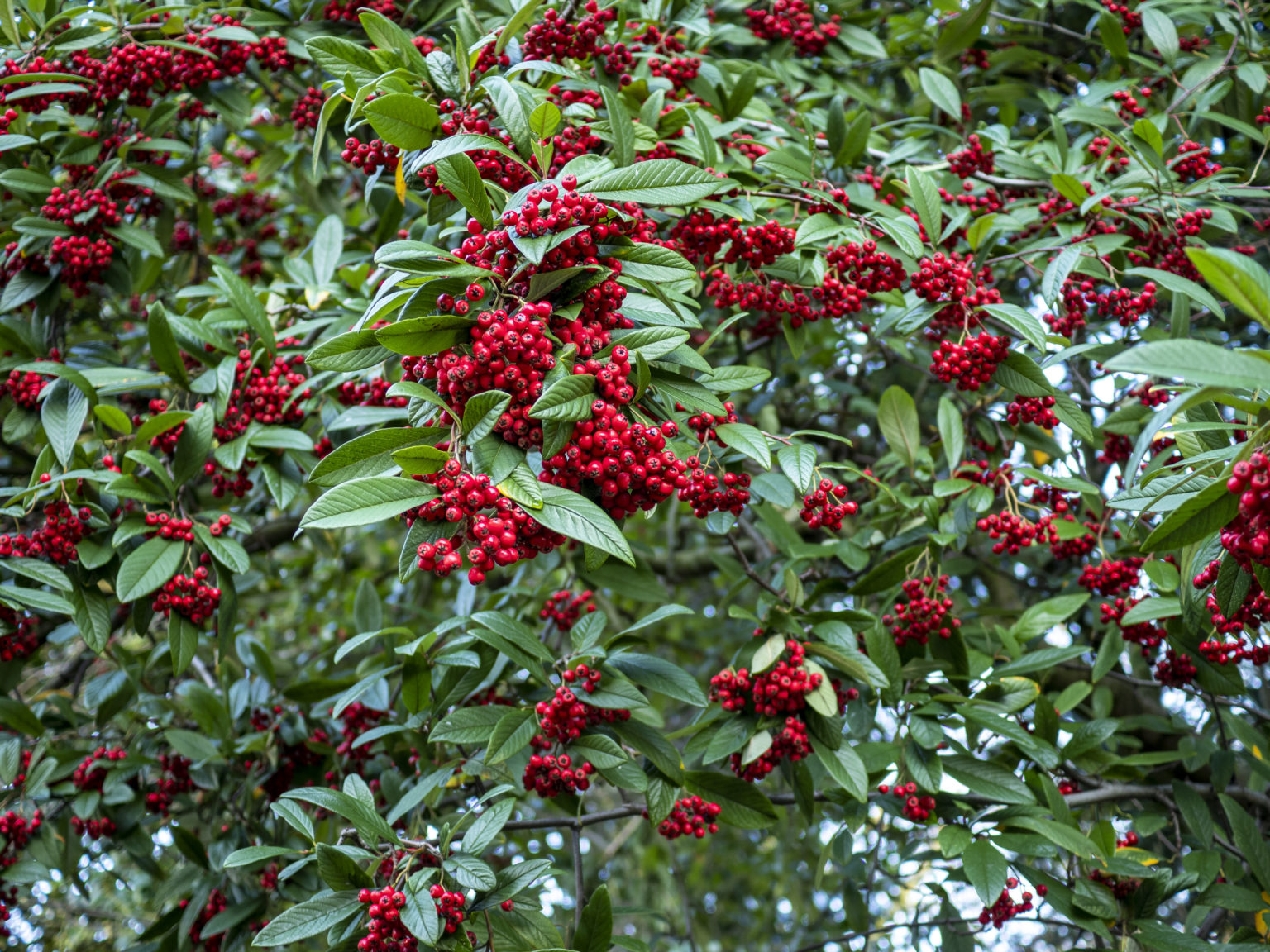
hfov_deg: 32.2
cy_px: 476
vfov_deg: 24.4
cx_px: 635
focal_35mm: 60
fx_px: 2201
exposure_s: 1/25
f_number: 3.5
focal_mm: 30
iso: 200
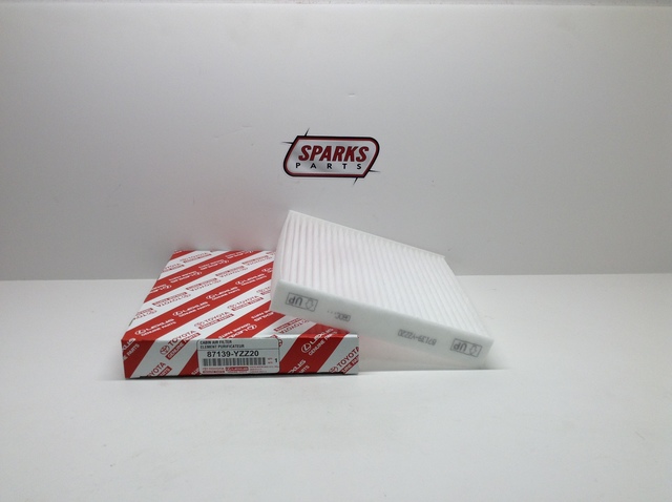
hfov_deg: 55.4
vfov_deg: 42.8
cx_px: 336
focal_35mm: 33
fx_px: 640
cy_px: 251
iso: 32
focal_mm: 3.3
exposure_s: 1/40
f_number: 2.4
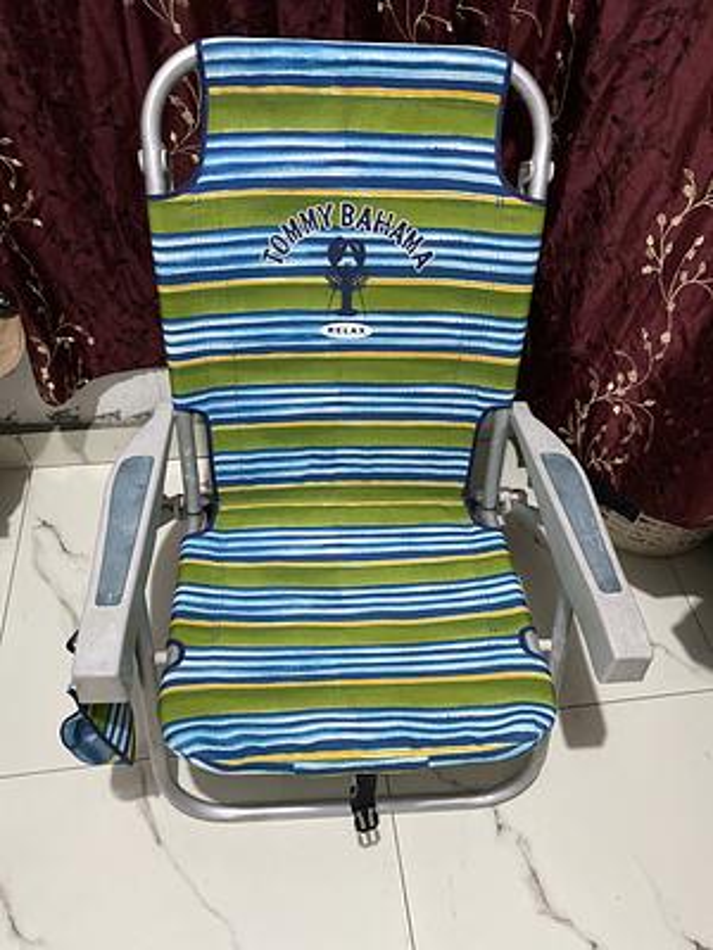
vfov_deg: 67.3
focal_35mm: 26
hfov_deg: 53.1
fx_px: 714
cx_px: 356
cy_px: 475
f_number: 1.8
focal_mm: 4.25
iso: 640
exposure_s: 1/30
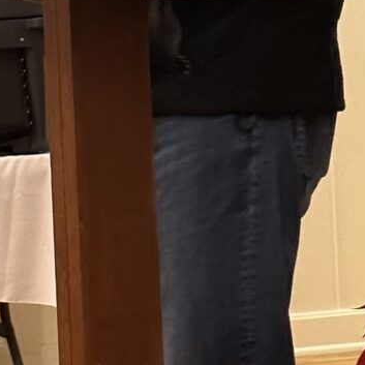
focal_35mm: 246
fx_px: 2935
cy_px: -130
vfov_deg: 7.0
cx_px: 454
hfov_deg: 7.1
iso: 160
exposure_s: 1/60
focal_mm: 6.86
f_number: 1.78
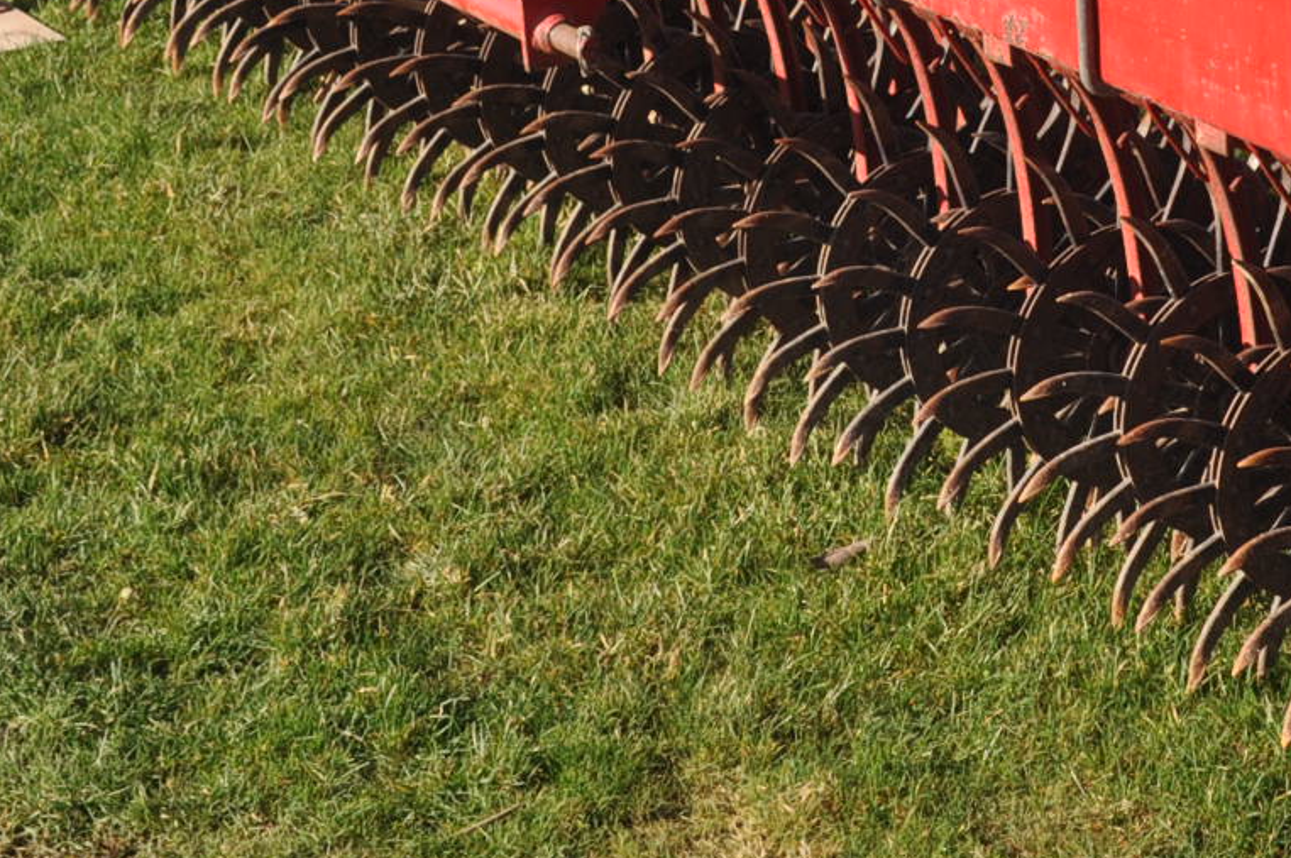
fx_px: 4227
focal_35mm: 118
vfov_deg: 11.5
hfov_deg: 17.2
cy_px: 164
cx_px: 1066
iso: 200
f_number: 8
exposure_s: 1/250
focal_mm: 28
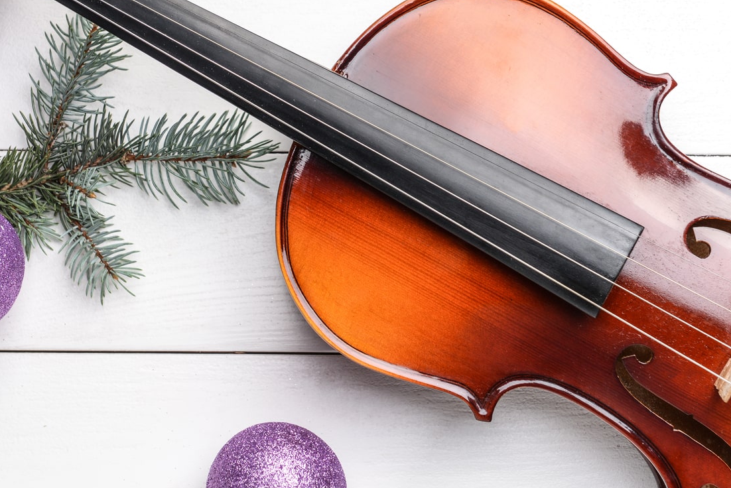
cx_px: 321
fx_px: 2580
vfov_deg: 10.8
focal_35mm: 127
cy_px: 139
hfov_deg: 16.1
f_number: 7.1
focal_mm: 70
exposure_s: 1/160
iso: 250
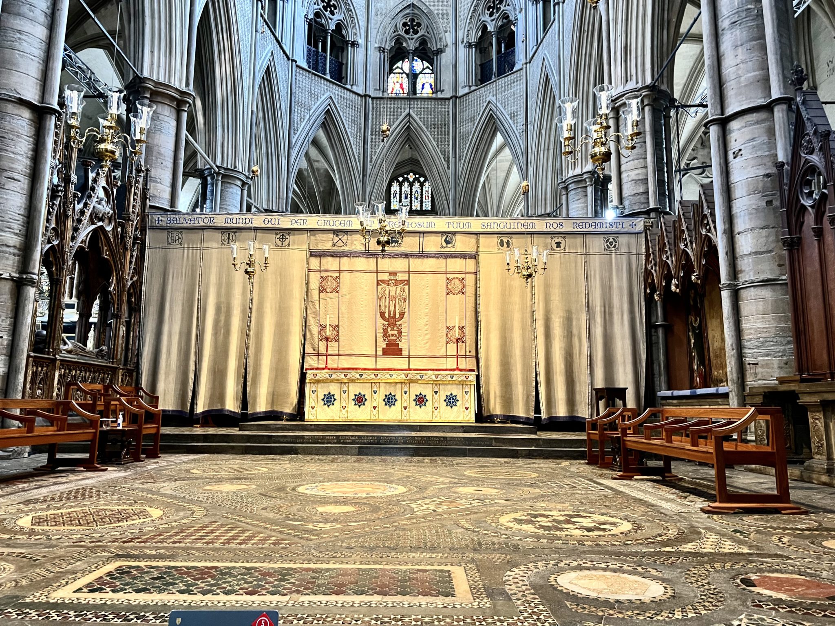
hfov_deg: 67.3
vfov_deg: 53.1
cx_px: 418
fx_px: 627
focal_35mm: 26
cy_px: 313
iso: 320
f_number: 1.5
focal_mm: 5.7
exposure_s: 1/60
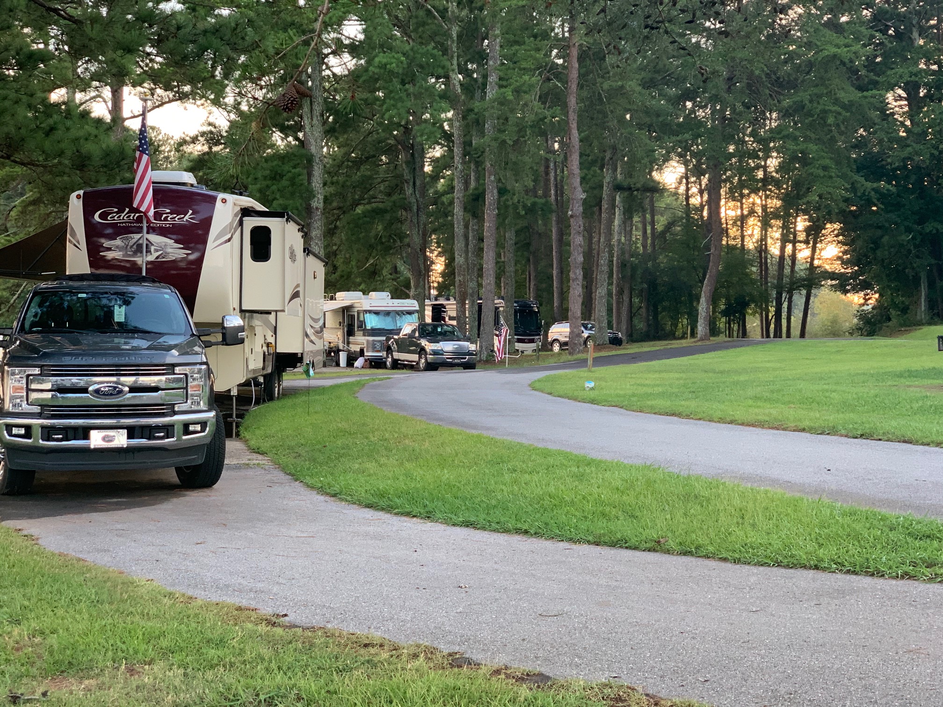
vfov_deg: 28.0
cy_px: 354
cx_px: 472
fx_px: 1417
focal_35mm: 52
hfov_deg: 36.8
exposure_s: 1/62
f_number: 2.4
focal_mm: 6
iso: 125
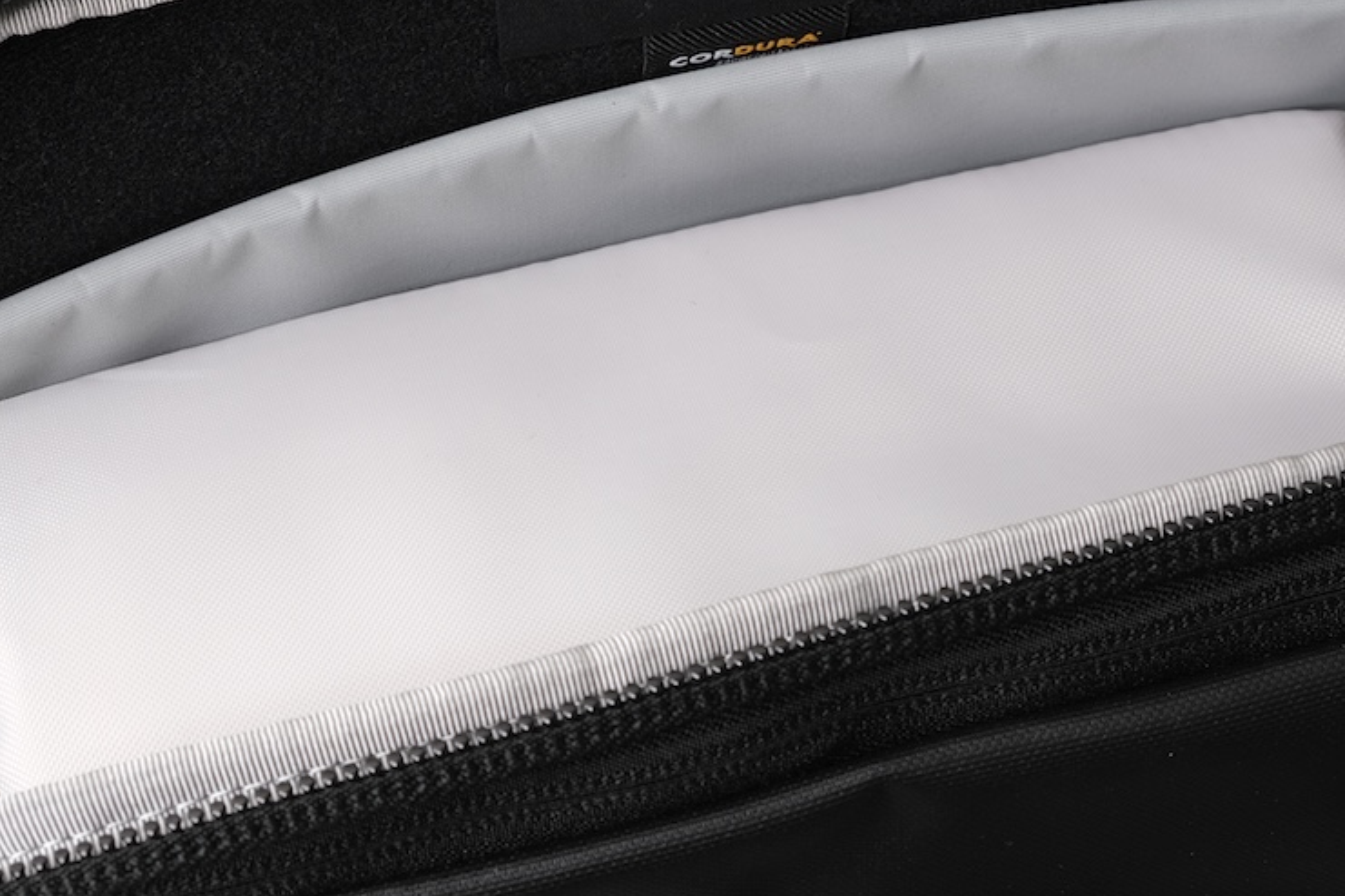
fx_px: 3101
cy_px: 348
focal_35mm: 83
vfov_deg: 16.4
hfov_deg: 24.5
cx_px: 693
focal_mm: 27.5
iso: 160
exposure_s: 1/6
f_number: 8
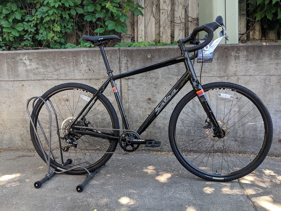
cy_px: 106
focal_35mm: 27
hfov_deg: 65.3
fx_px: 219
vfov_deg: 51.4
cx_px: 140
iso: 50
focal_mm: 4.44
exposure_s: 1/125
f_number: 1.8
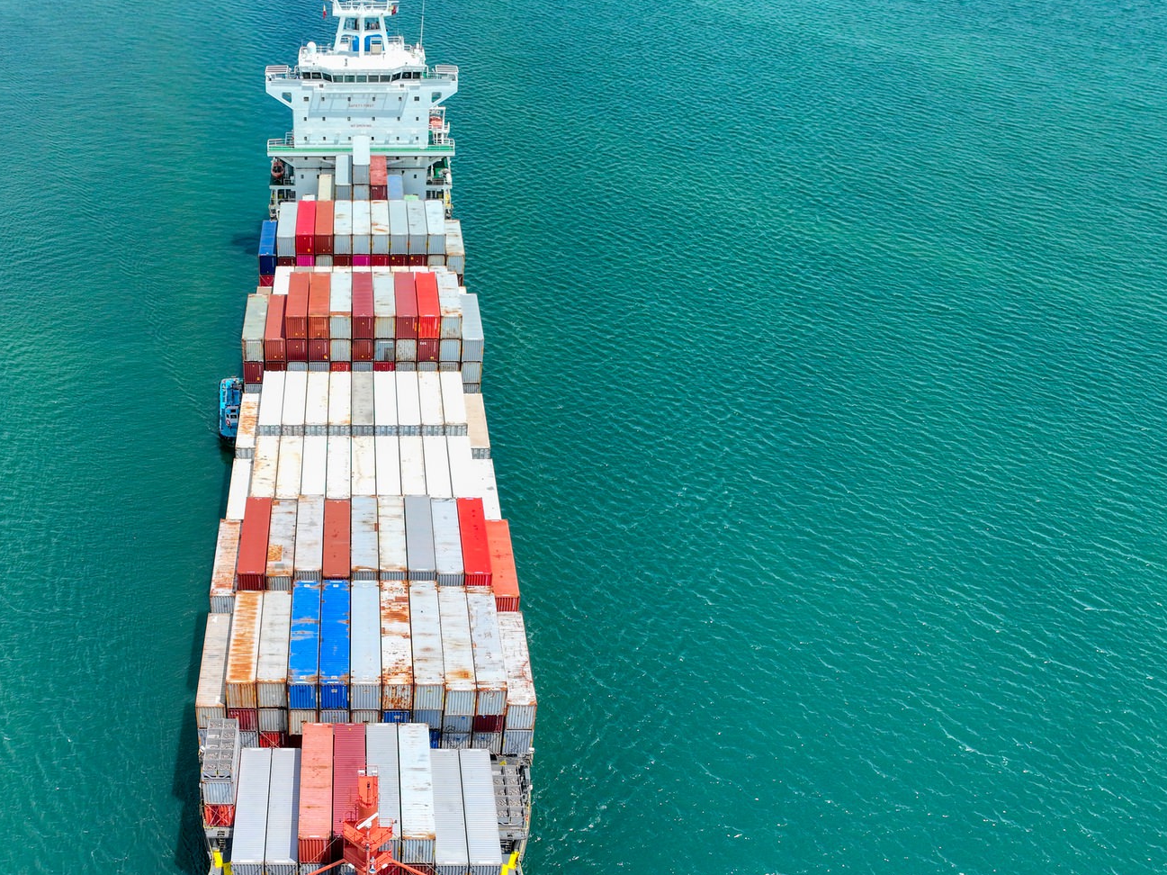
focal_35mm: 37
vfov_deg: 37.9
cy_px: 624
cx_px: 334
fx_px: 1247
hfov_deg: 48.7
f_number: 2.8
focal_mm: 12.29
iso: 200
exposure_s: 1/2000
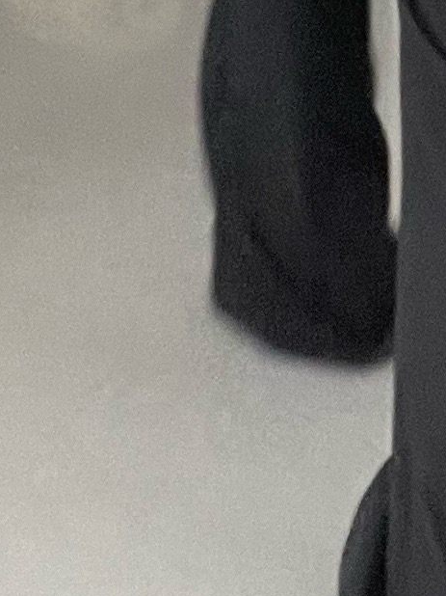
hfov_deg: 9.8
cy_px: -580
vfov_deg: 11.8
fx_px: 2579
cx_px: 492
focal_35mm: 150
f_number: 2.2
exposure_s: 1/60
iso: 200
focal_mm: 2.71
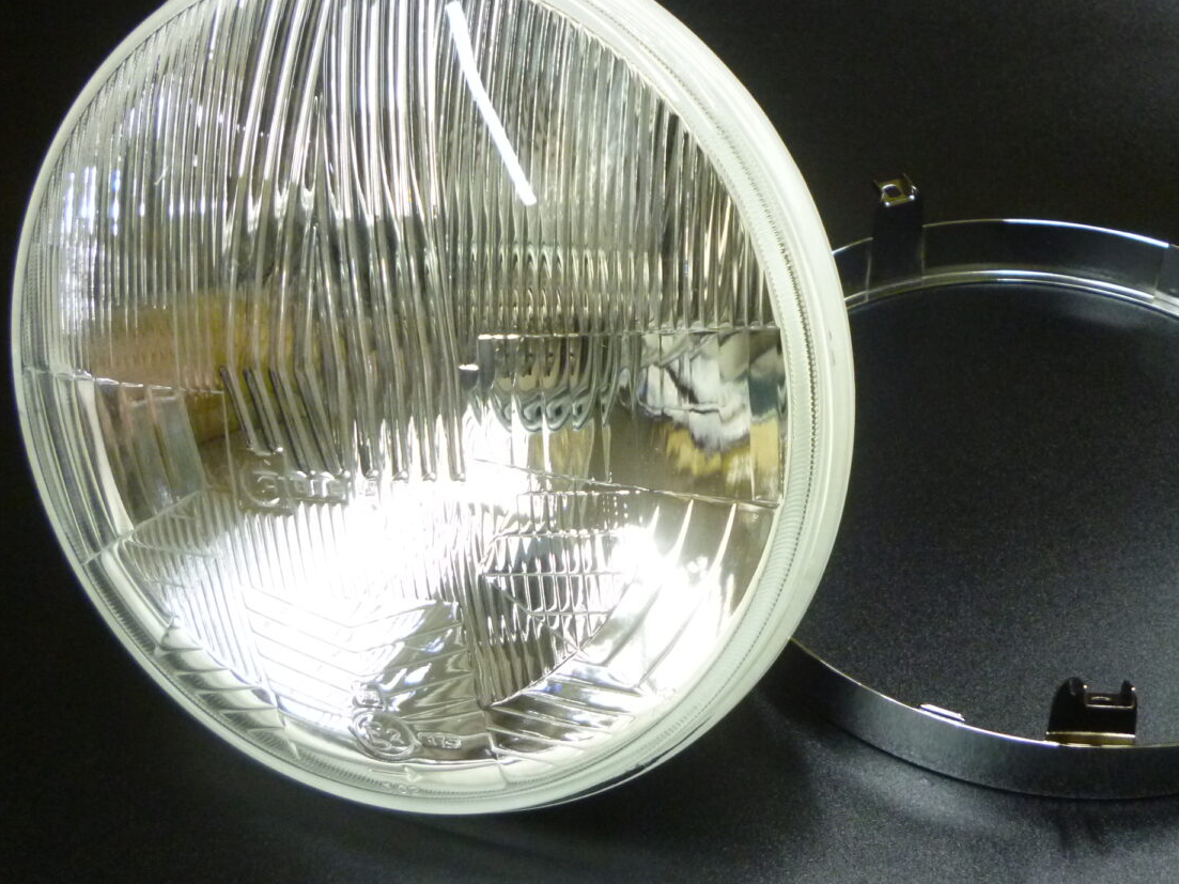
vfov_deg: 36.7
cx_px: 725
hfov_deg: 47.5
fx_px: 1328
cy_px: 379
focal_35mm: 39
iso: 400
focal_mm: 5
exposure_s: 1/40
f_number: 3.1
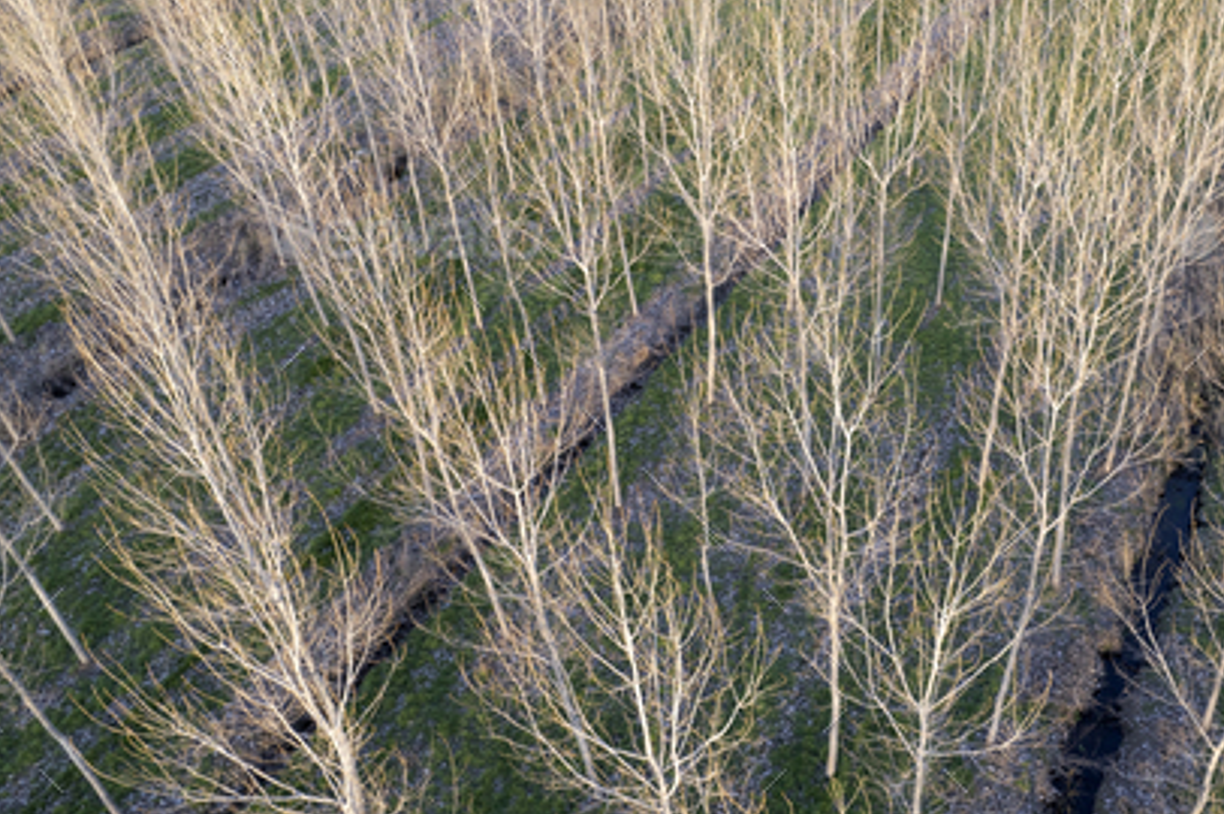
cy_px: 378
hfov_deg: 57.0
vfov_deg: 41.0
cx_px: 850
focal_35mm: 32
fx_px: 1087
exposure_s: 1/200
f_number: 2.8
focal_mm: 8.38
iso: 100
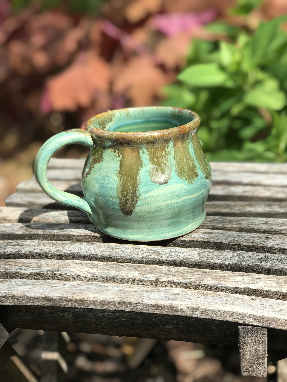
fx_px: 630
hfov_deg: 25.7
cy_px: 191
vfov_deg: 33.8
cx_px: 144
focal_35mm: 57
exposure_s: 1/499
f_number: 2.8
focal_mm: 6.6
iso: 20
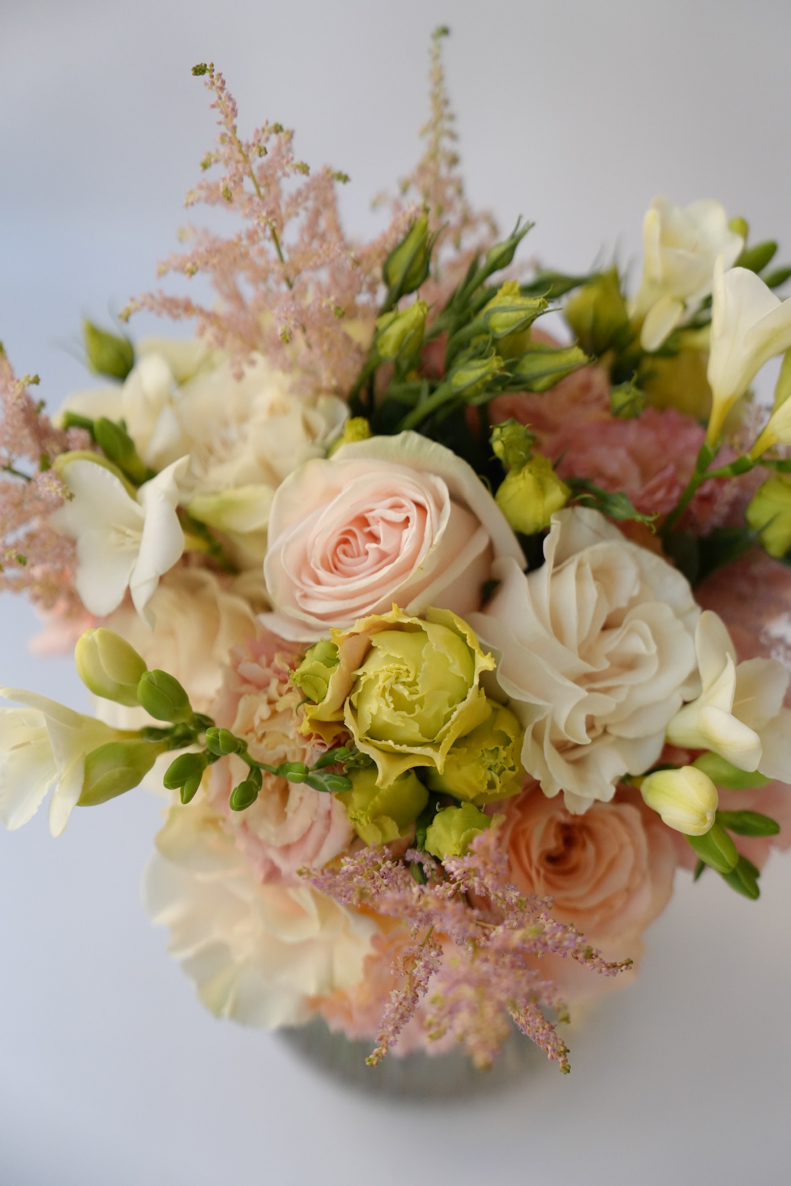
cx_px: 396
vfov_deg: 39.6
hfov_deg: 27.0
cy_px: 593
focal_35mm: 50
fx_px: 1648
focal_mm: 50
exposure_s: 1/8000
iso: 3200
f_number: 2.8
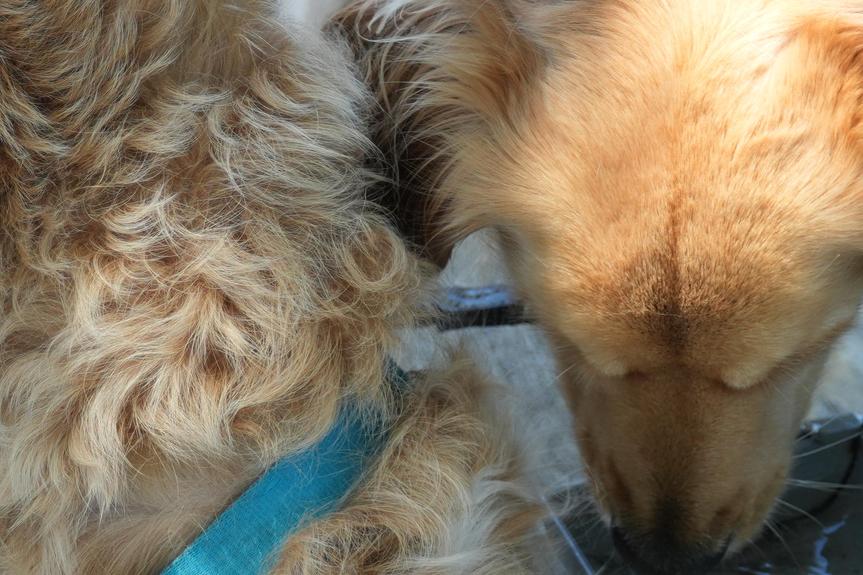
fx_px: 4726
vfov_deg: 7.0
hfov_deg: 10.4
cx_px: 467
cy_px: 480
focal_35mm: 197
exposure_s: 1/400
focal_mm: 55
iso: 400
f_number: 4
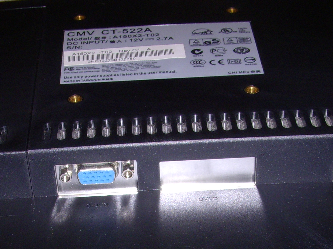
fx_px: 856
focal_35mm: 89
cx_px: 163
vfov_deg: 16.0
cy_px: 286
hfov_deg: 22.0
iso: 100
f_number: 3.3
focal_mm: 6.3
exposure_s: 1/30
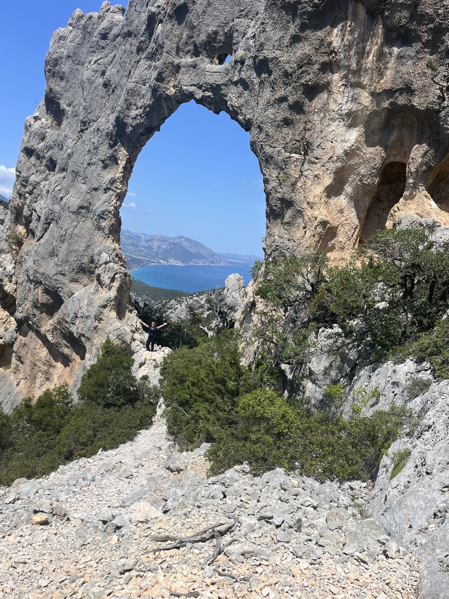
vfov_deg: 67.3
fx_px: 450
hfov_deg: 53.1
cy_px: 300
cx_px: 224
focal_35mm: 26
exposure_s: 1/4854
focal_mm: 5.1
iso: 50
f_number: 1.6
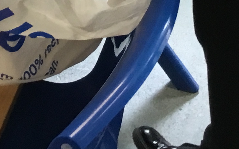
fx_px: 944
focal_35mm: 145
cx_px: 48
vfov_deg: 8.2
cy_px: -231
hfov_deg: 14.3
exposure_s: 1/33
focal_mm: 3.3
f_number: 2.4
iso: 50
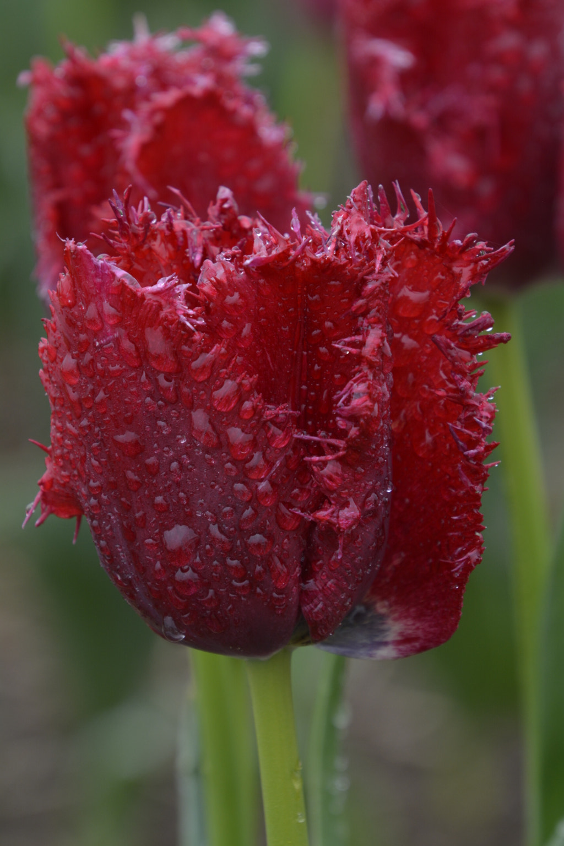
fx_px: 7049
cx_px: 282
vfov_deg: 6.9
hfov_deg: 4.6
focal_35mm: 300
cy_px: 423
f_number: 8
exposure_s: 1/125
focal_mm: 200
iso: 360
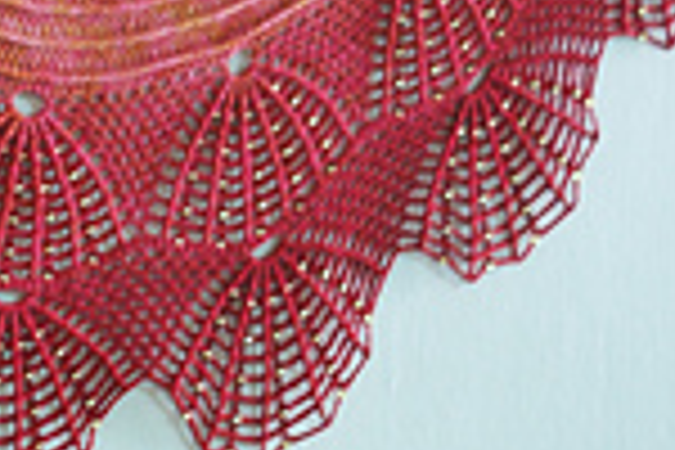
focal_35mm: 250
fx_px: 4687
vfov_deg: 5.5
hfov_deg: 8.2
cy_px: -56
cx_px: -27
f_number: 2
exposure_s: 1/25
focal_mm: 50
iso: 400
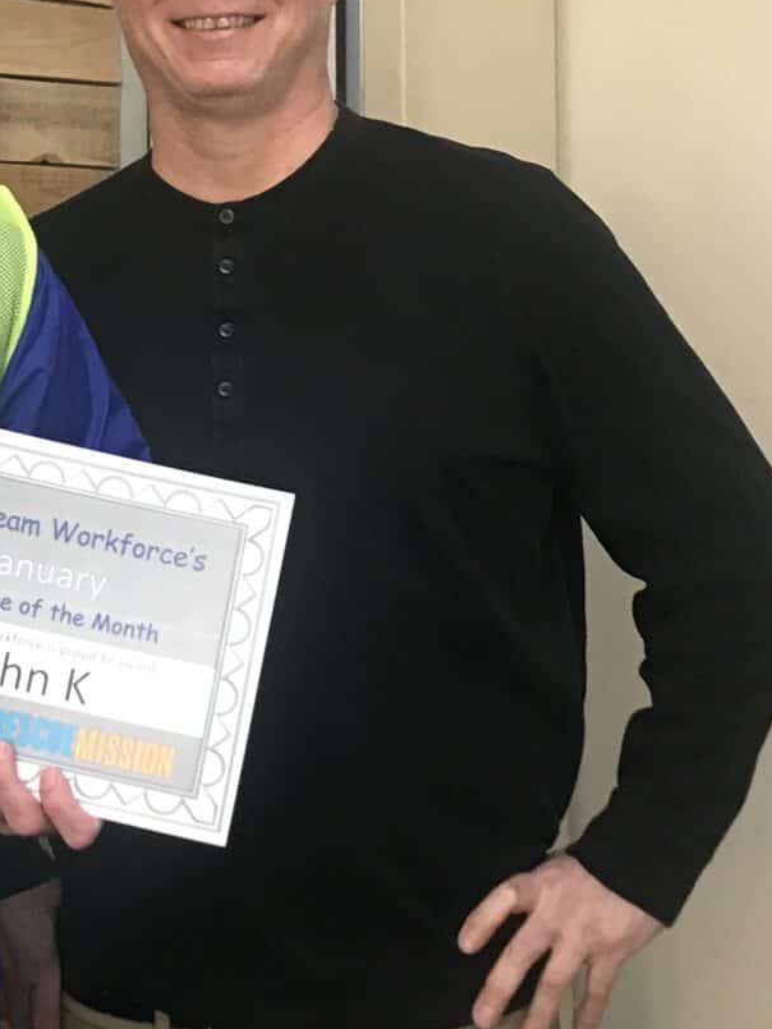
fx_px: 2646
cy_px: 335
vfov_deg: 21.9
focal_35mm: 89
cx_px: -83
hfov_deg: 16.1
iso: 40
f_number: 1.8
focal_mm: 3.99
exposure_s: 1/20
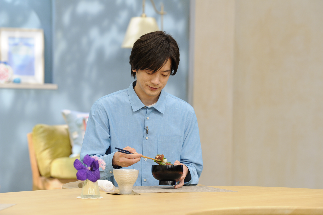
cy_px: 108
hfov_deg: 13.3
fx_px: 1390
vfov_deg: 8.8
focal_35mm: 155
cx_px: 162
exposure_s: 1/125
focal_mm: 155
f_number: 5
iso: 1600
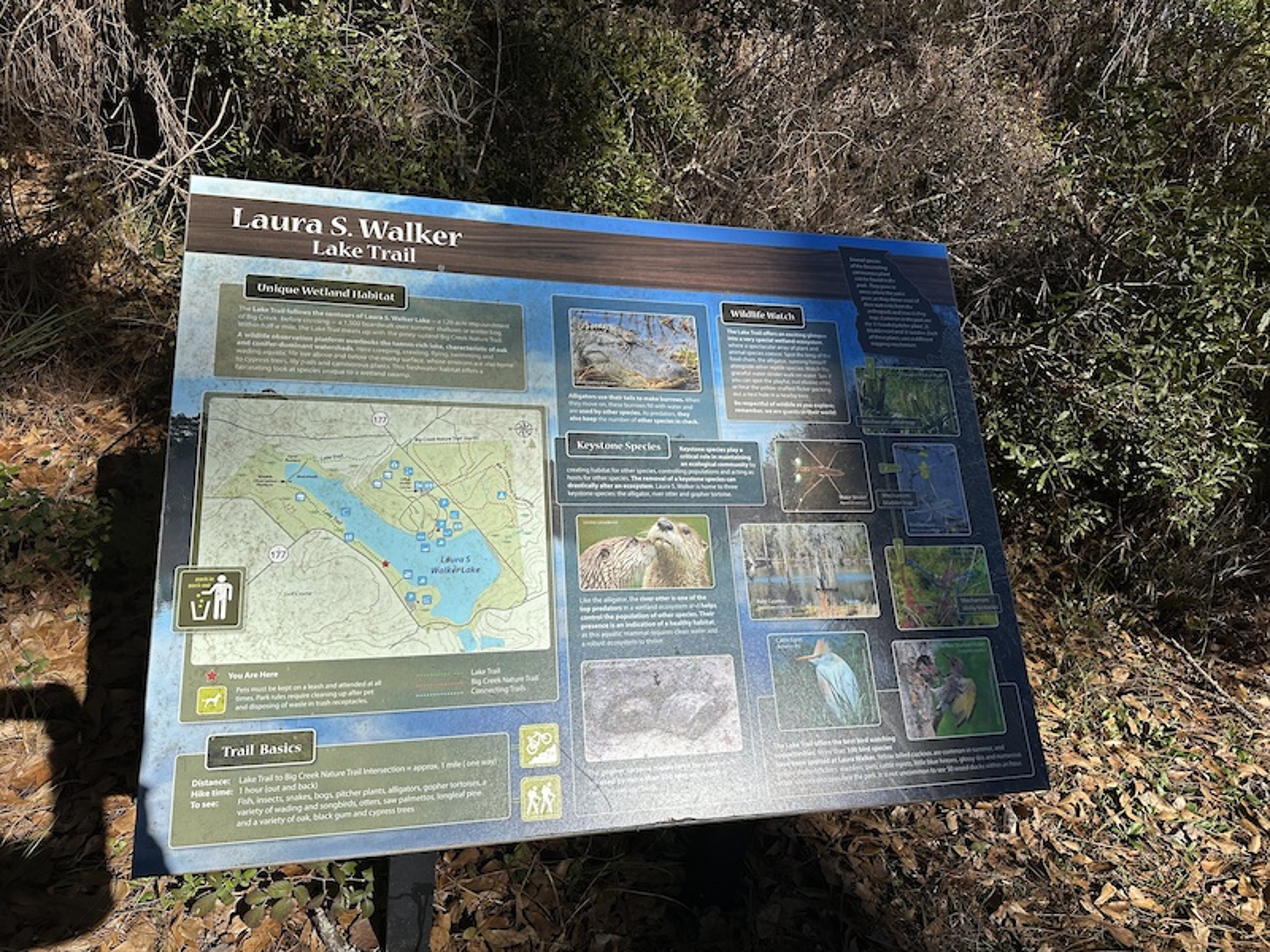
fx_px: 881
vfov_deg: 56.8
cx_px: 635
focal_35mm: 24
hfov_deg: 71.6
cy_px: 476
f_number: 1.78
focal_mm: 6.86
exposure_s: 1/6623
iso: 80
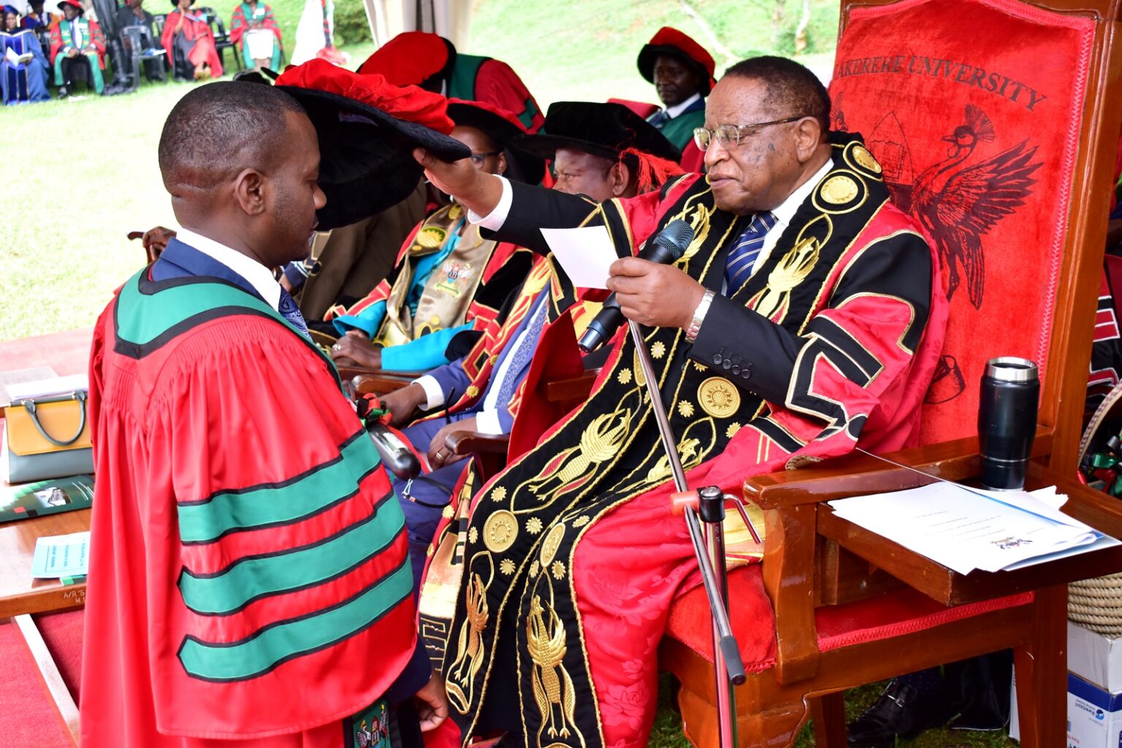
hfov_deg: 38.9
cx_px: 561
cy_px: 374
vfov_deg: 26.5
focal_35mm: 51
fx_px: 1589
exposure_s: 1/200
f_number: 4.5
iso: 1000
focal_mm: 34
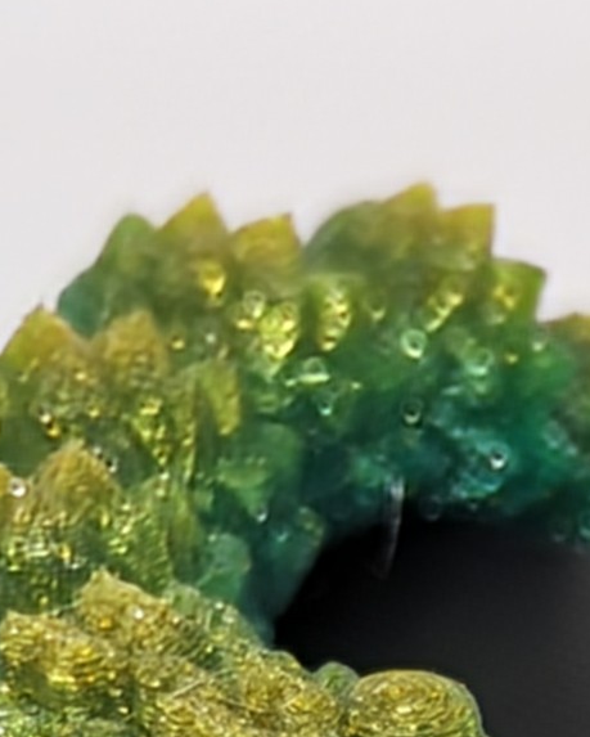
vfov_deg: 11.1
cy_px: 1107
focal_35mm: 167
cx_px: 432
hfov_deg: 9.2
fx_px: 3642
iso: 51
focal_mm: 6.81
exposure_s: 1/24
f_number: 1.85
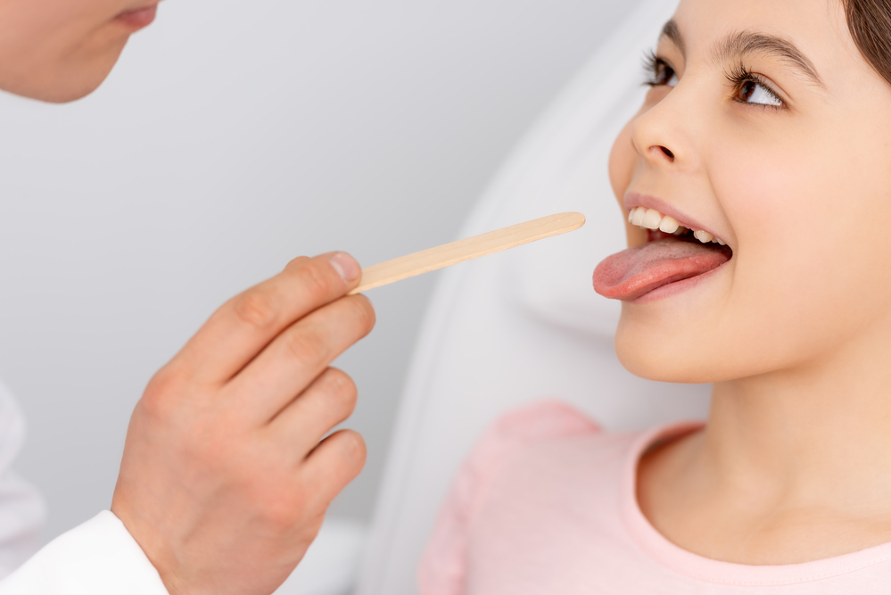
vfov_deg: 6.9
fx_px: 4952
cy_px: 298
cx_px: 446
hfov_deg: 10.3
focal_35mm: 200
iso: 100
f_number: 3.5
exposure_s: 1/200
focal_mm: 200
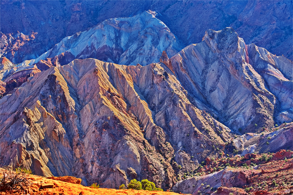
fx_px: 391
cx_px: 146
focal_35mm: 48
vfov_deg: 28.1
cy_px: 98
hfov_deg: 41.1
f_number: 8
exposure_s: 1/400
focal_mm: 48
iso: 320
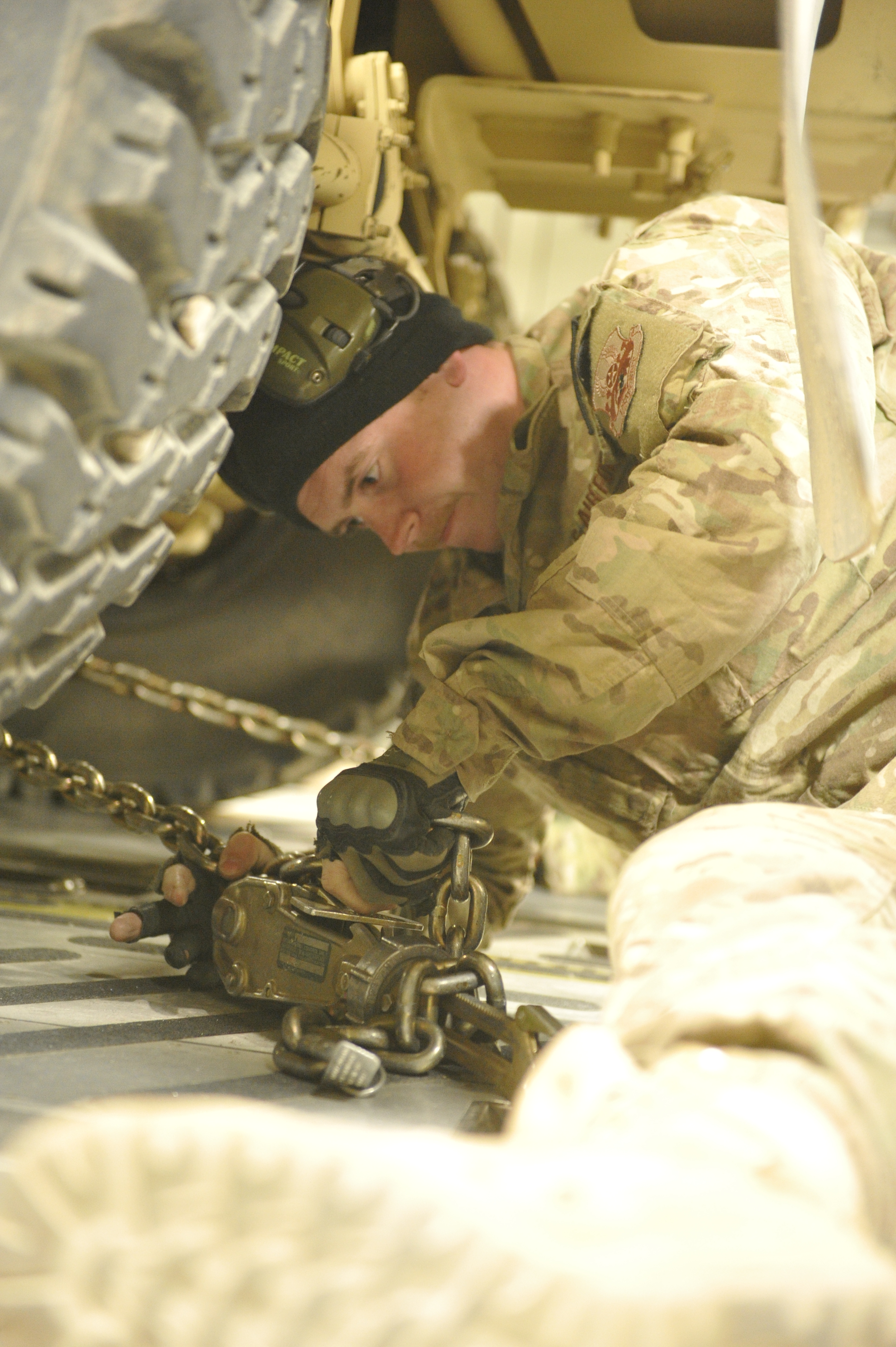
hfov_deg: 24.2
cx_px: 448
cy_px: 674
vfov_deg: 35.7
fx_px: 2093
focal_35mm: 56
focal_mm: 56
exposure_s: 1/60
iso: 6400
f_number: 2.8
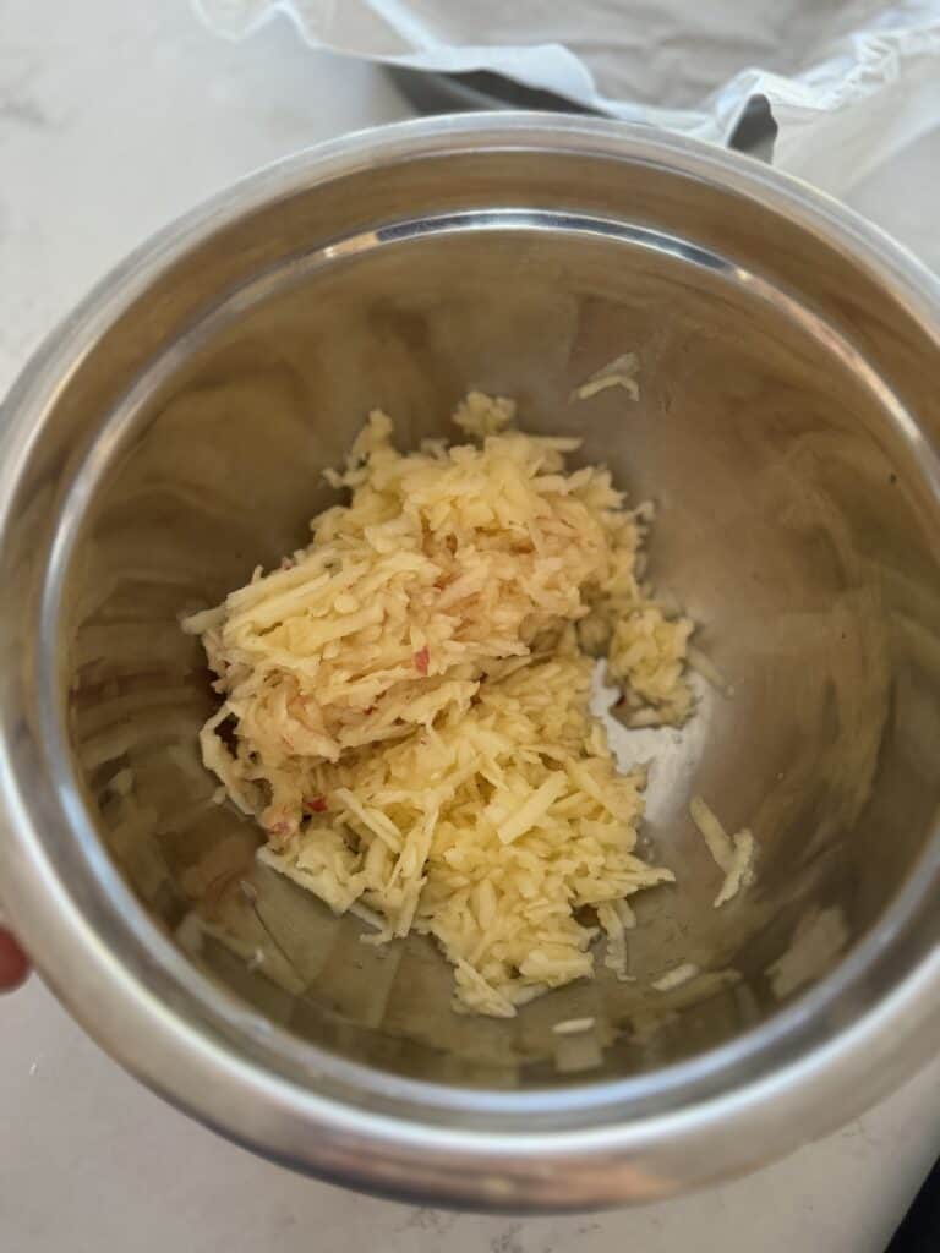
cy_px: 626
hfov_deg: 56.8
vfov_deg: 71.6
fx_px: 869
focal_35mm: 24
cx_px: 470
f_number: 1.78
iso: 500
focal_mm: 6.76
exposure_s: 1/60
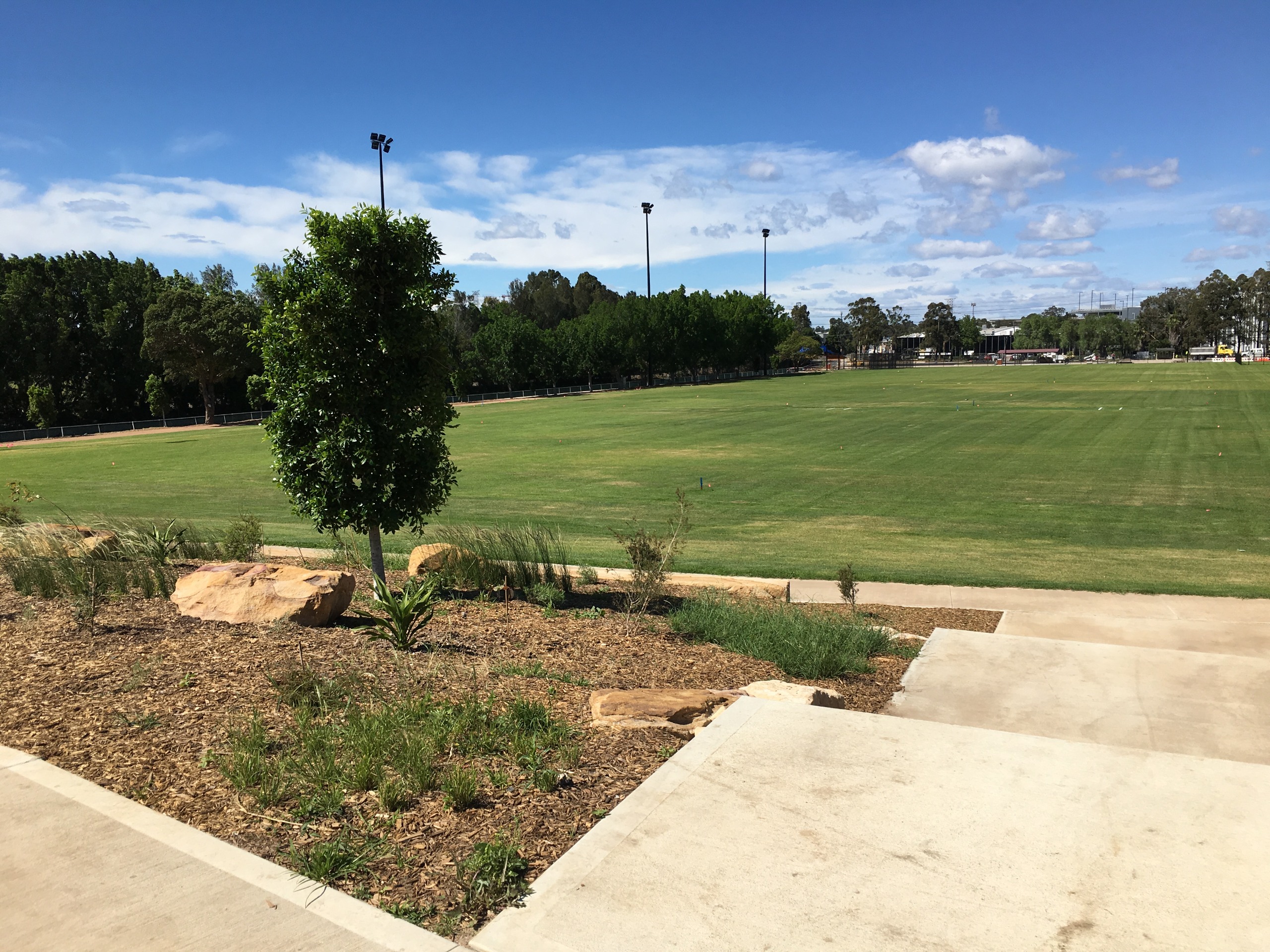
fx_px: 1064
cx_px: 635
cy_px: 476
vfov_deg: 48.2
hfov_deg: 61.7
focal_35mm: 29
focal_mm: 4.15
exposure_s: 1/2262
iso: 25
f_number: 2.2
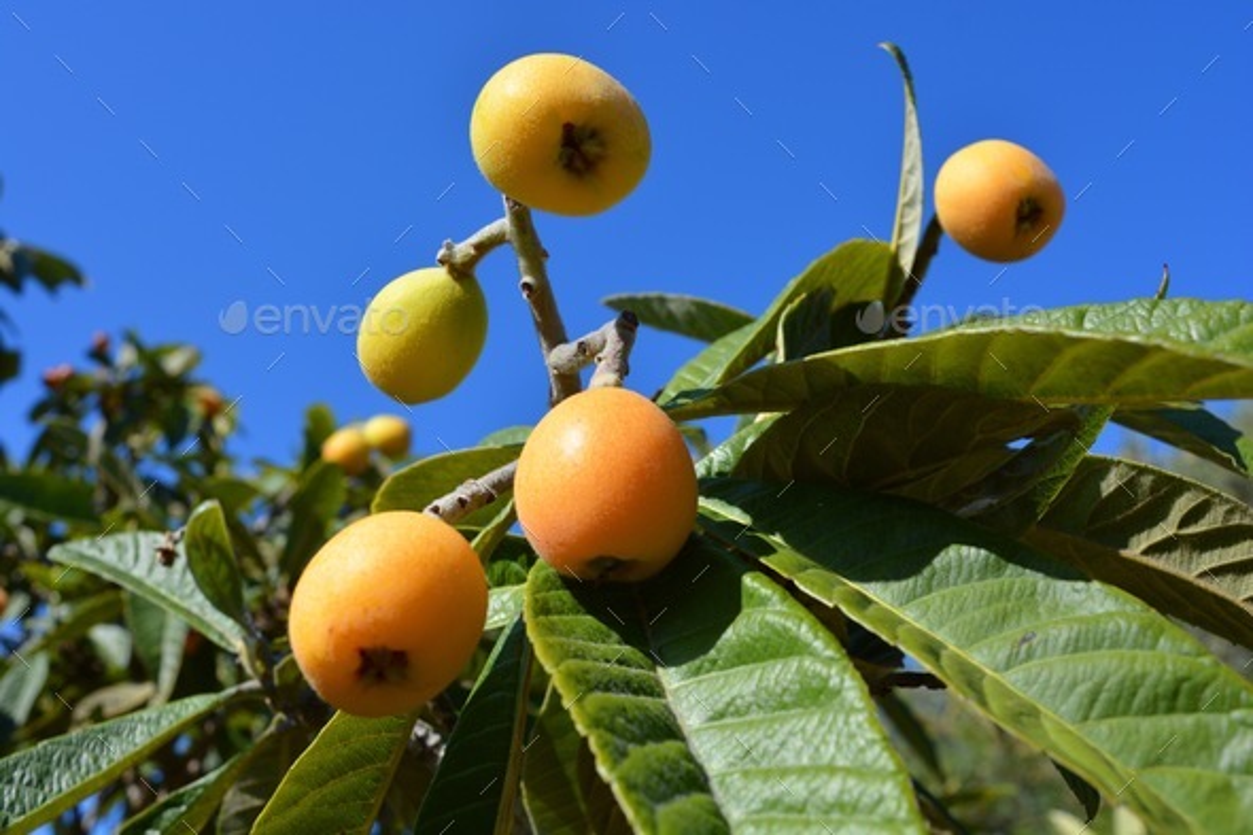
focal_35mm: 39
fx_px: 1357
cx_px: 626
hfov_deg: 49.6
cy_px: 418
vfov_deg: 34.2
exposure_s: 1/320
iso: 100
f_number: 8
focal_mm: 26
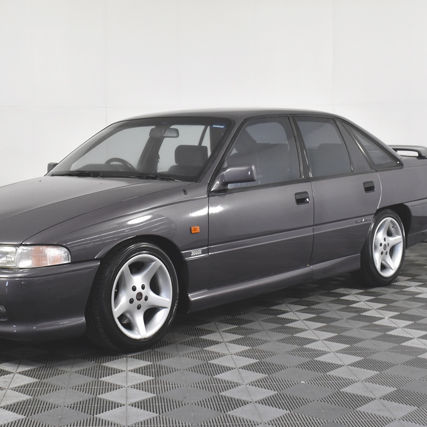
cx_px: 165
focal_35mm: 60
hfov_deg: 28.7
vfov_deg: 28.8
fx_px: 832
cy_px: 214
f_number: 8
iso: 1600
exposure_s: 1/250
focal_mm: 31
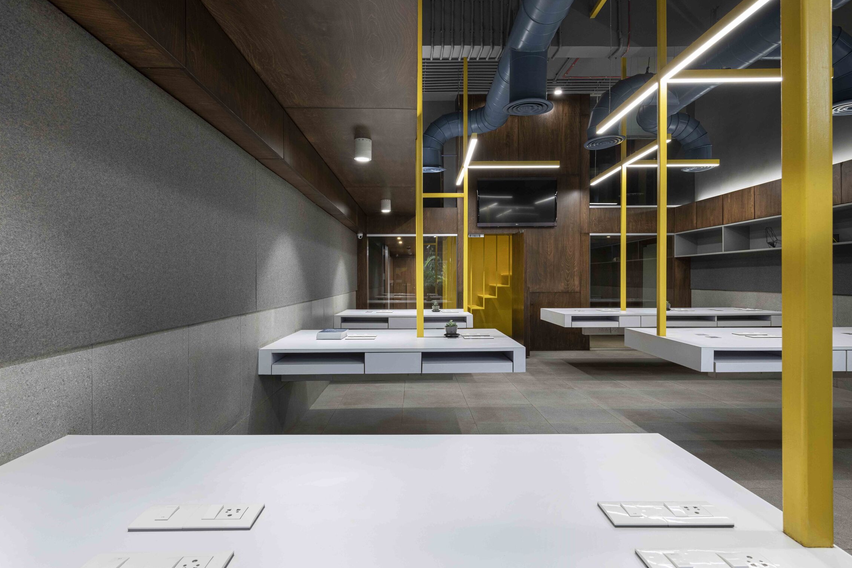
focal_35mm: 20
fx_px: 473
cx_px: 416
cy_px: 291
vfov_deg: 61.9
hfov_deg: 84.0
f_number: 14
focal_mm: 19
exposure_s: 1/4
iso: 200
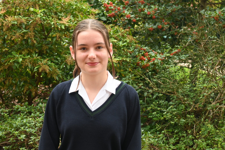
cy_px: 75
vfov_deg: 23.2
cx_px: 112
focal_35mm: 58
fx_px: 366
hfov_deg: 34.2
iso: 720
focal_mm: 39
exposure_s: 1/125
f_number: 5.6
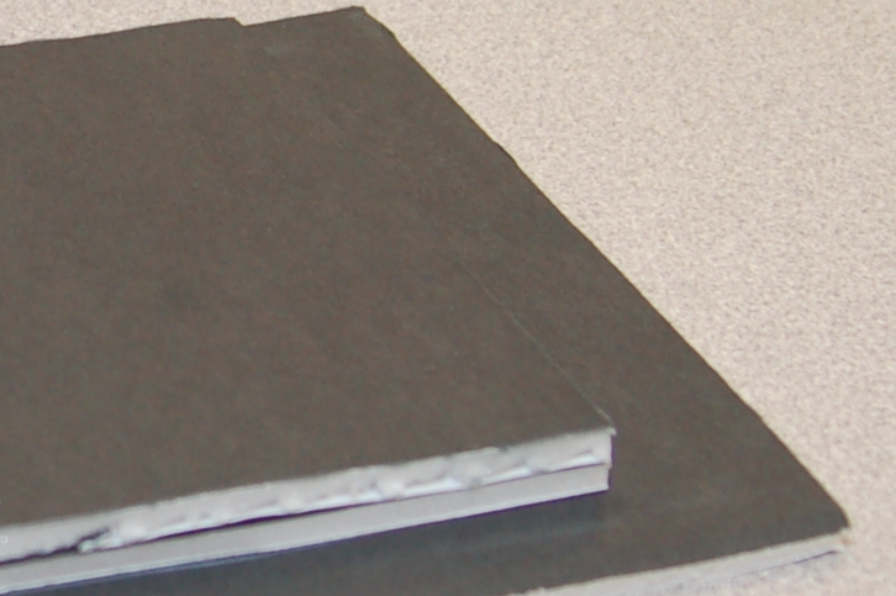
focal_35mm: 174
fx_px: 4328
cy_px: 14
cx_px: -638
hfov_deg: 11.1
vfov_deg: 7.8
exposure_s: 1/80
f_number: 4.5
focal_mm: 28
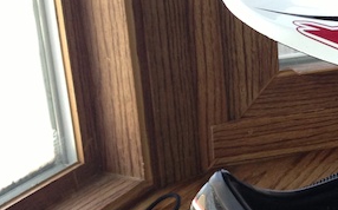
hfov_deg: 19.4
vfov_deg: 13.3
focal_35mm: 98
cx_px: 450
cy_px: 123
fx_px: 902
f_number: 2.4
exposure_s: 1/120
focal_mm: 4.13
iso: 100
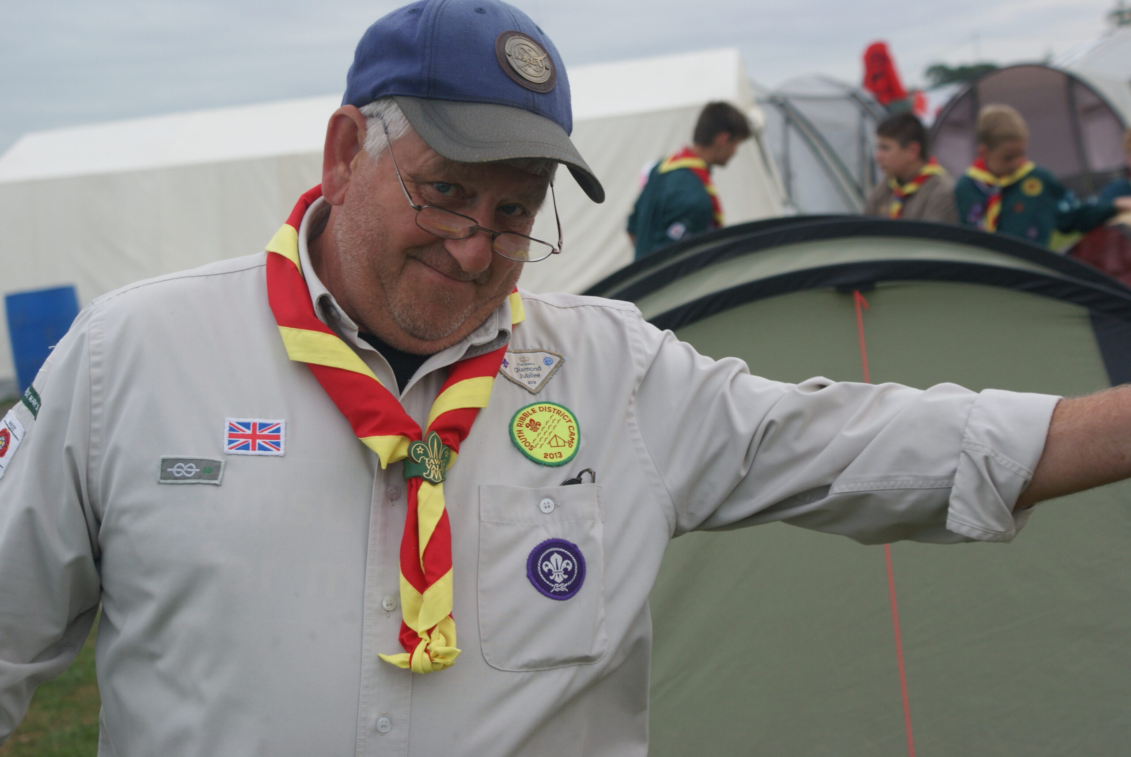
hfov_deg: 27.0
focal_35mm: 75
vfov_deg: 18.2
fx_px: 2359
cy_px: 378
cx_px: 566
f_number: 5.6
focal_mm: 50
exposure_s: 1/160
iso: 160
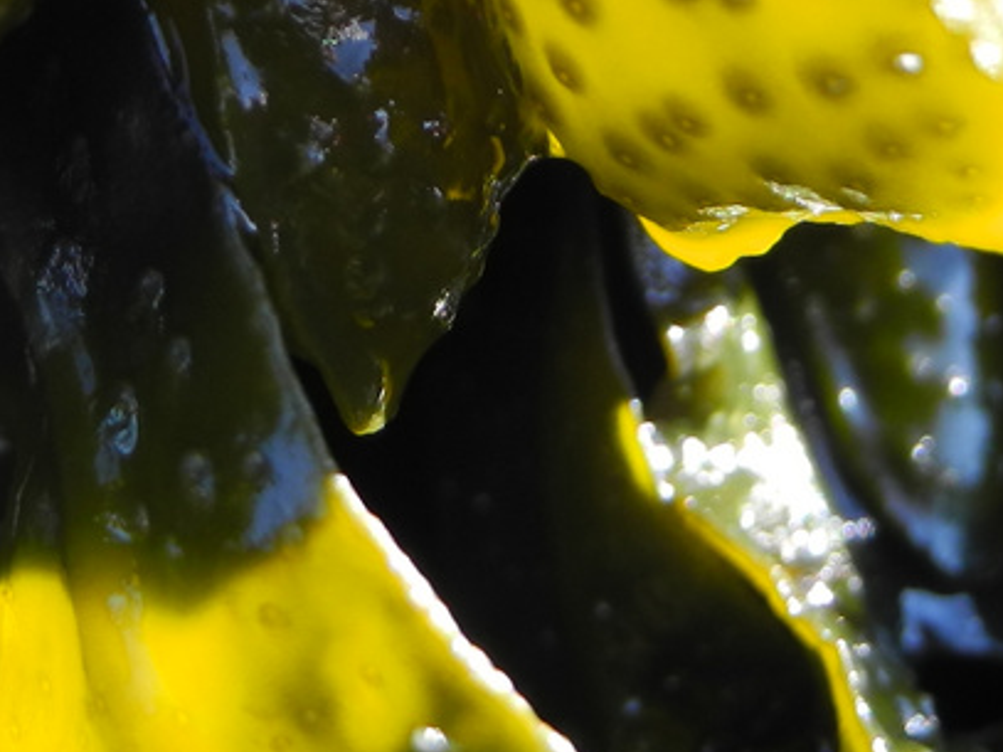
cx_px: 387
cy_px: -365
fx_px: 2868
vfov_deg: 14.0
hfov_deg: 19.8
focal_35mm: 99
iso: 100
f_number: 2.8
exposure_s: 1/125
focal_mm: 6
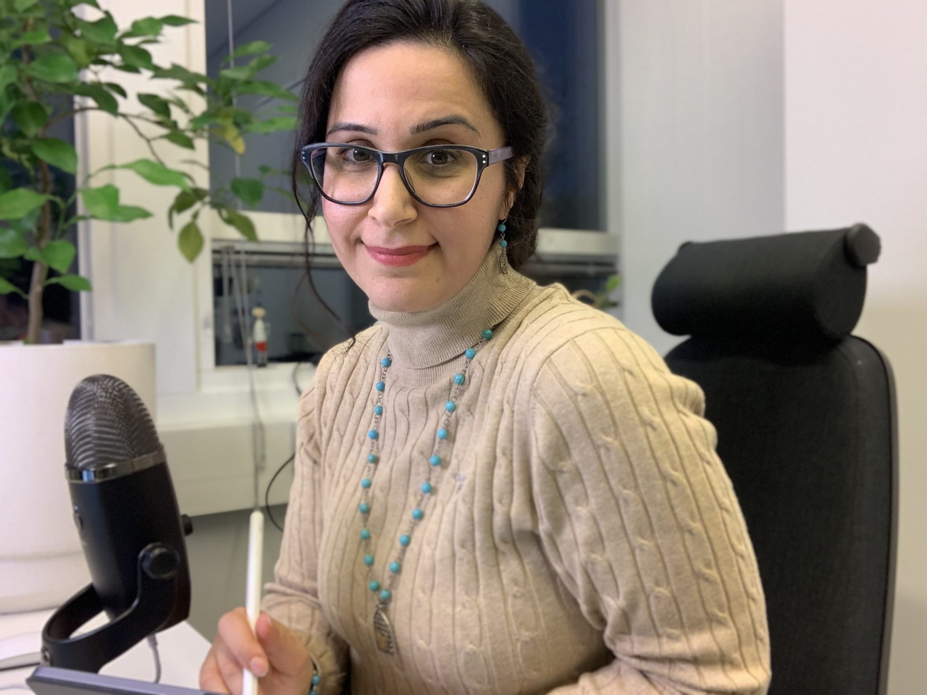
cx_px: 464
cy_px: 348
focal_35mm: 32
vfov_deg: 44.2
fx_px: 857
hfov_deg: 56.8
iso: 125
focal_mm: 2.87
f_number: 2.2
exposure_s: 1/50
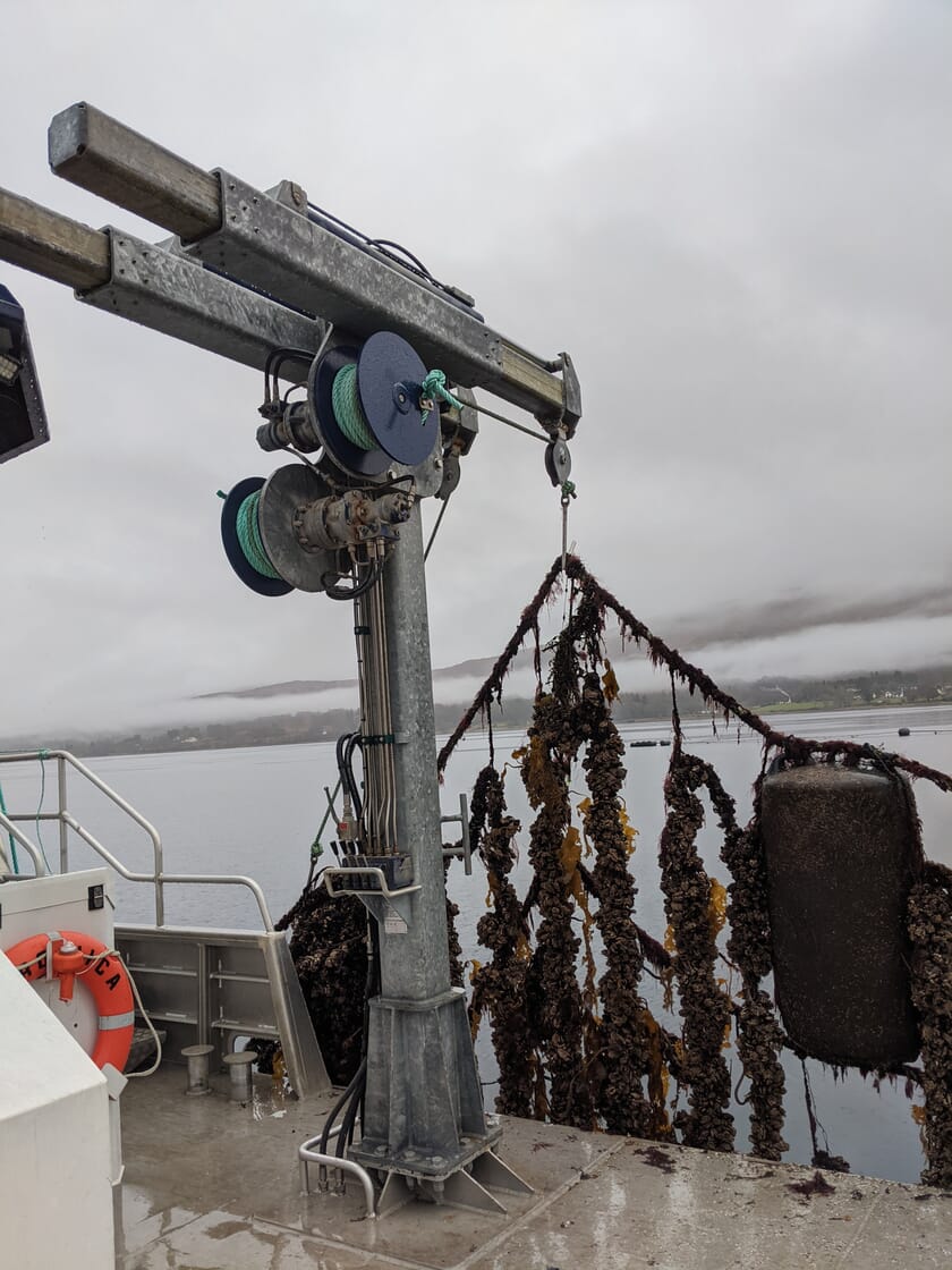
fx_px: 990
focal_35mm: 27
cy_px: 635
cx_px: 476
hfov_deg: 51.4
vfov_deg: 65.3
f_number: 1.8
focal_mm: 4.44
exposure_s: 1/477
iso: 57
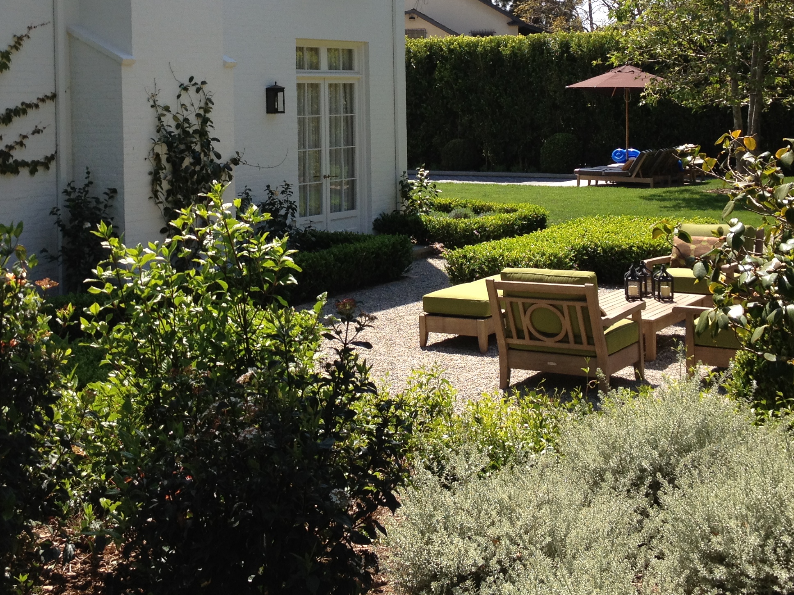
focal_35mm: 59
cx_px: 335
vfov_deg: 24.4
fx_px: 1353
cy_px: 112
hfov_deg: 32.6
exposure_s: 1/863
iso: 64
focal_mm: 4.28
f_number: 2.4
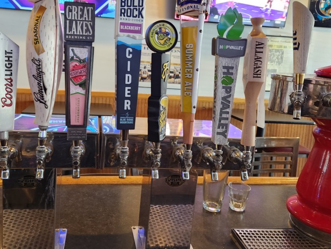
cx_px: 140
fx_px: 297
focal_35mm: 31
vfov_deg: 45.1
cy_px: 93
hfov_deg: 58.1
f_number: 1.8
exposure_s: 1/30
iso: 640
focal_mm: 5.4
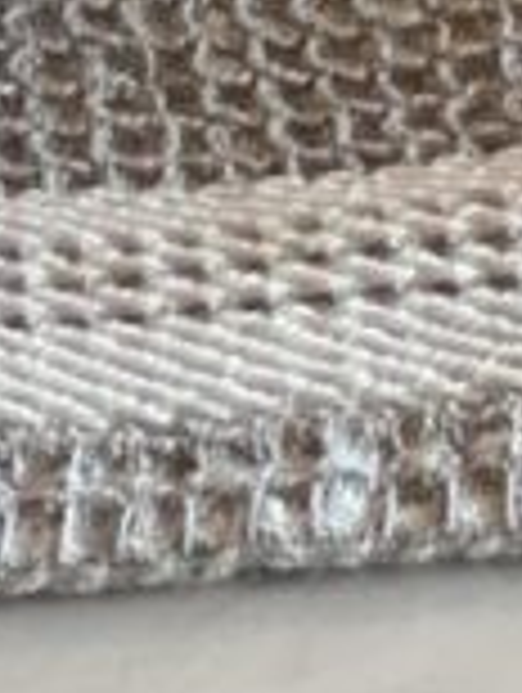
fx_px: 9624
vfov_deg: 4.0
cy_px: -1418
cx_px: 724
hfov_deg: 3.1
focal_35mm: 480
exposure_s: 1/60
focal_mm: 9
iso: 160
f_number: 2.8
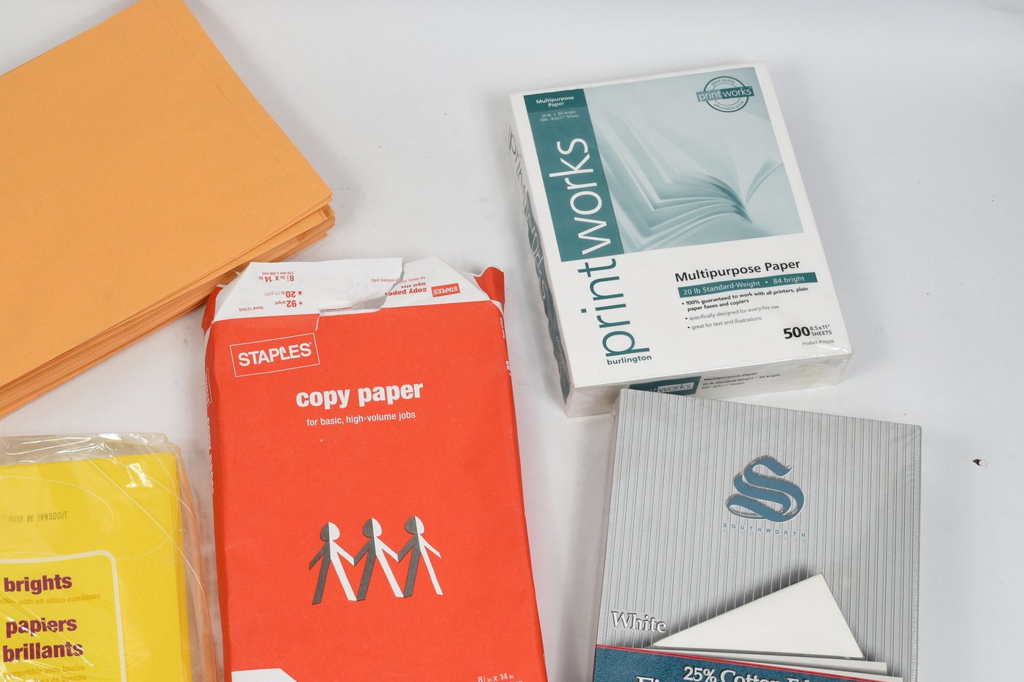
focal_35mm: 67
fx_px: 1897
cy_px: 431
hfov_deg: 30.0
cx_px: 333
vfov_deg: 20.3
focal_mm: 31
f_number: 8
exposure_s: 1/80
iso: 640
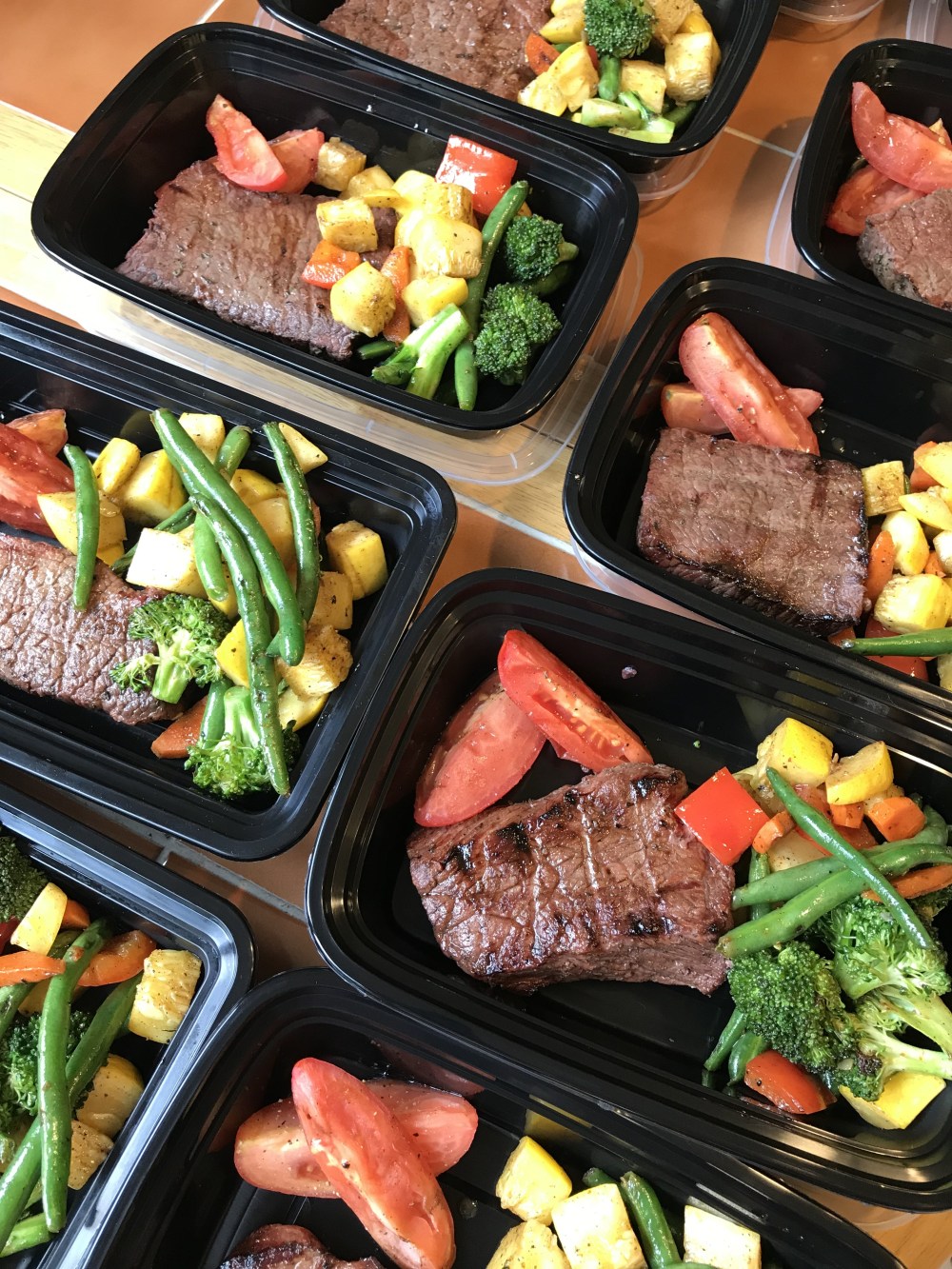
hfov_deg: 49.8
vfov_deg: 63.4
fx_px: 1027
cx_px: 476
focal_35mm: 28
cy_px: 634
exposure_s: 1/24
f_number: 1.8
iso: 40
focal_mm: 3.99
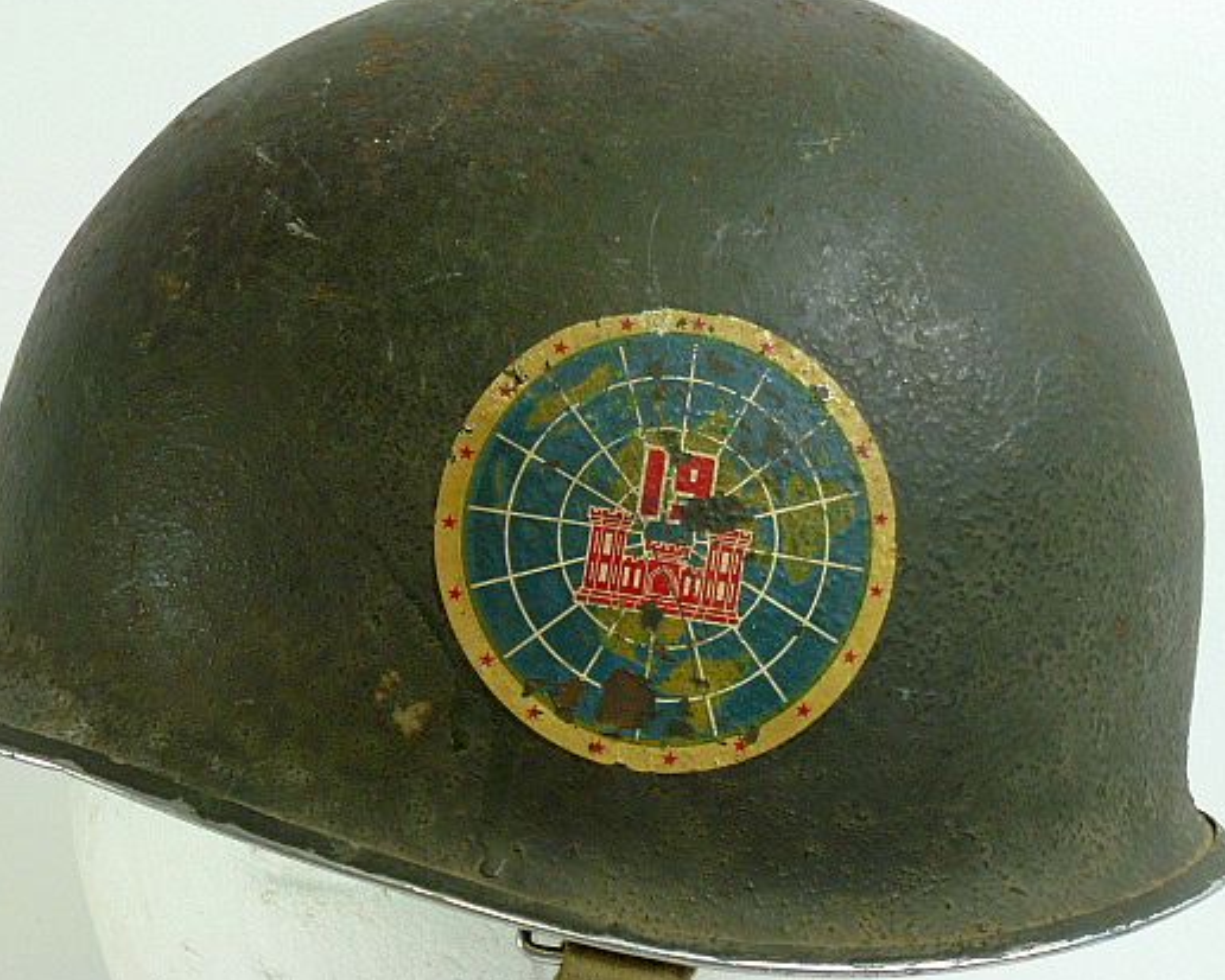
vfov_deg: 22.2
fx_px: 2502
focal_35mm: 69
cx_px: 546
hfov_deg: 27.5
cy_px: 460
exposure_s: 1/80
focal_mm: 10.1
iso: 200
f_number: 4.4
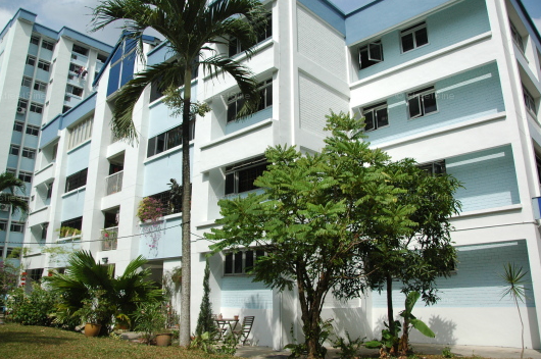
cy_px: 175
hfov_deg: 65.5
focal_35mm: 28
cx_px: 267
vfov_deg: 46.3
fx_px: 420
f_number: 4
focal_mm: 18
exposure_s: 1/6400
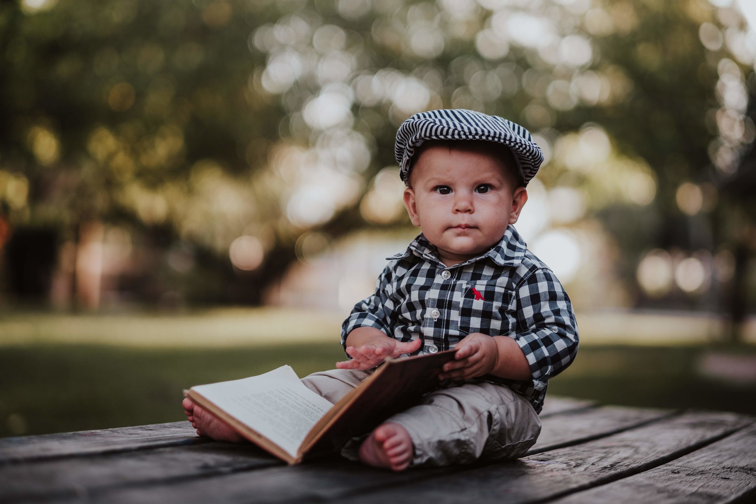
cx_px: 378
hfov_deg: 24.2
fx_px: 1764
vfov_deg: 16.3
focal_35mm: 84
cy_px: 252
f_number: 1.2
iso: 200
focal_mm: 56
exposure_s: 1/600
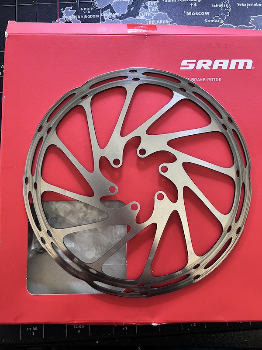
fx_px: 262
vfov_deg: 67.3
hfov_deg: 53.1
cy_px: 175
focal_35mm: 26
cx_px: 131
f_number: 1.5
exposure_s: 1/60
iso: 400
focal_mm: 5.7
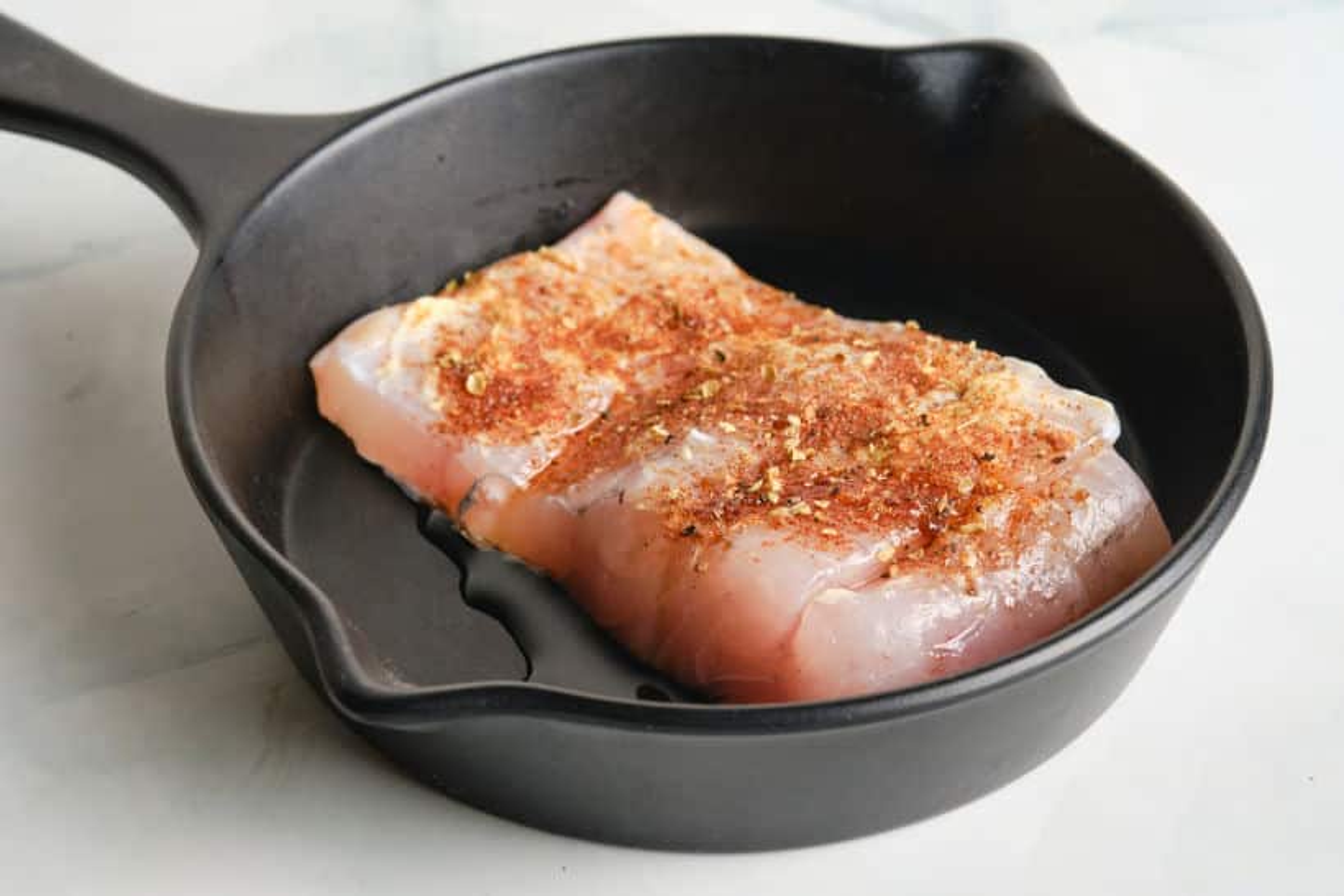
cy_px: 448
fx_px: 3360
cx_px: 672
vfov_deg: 15.2
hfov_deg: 22.6
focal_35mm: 90
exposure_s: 1/60
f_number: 8
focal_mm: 60
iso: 3200
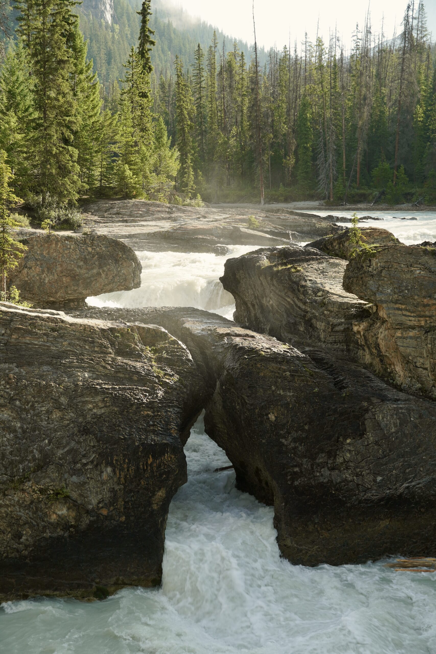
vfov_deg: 37.8
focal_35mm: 52
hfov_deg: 25.8
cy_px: 327
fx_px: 954
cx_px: 218
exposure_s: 1/80
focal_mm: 35
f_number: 5
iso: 100
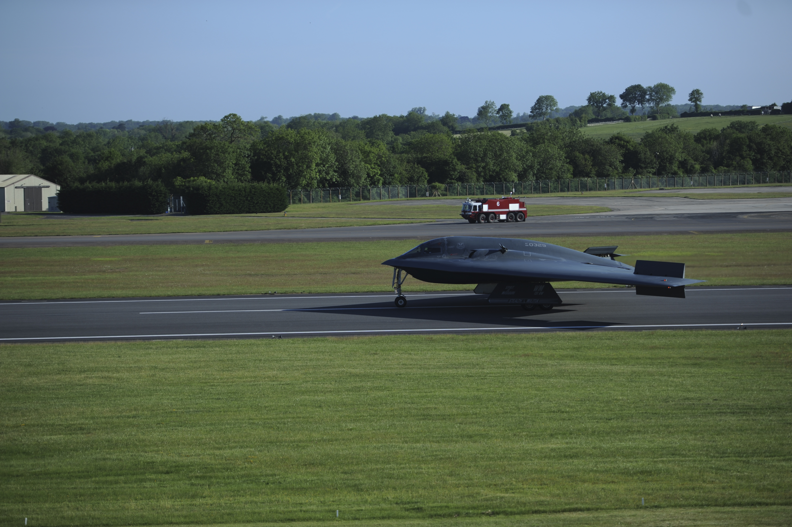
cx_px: 396
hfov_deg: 14.7
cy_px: 264
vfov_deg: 9.8
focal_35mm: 140
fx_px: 3078
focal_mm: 140
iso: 100
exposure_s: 1/2000
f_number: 2.8
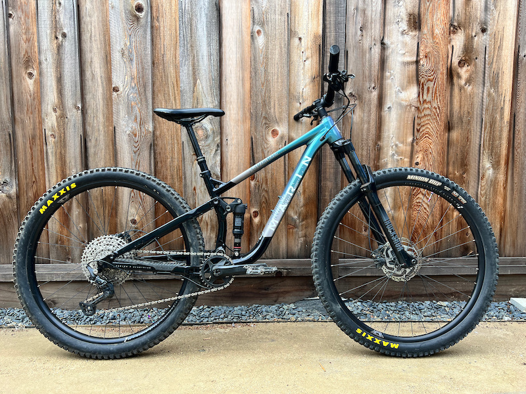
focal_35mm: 26
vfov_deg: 53.1
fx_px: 395
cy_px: 197
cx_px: 263
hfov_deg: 67.3
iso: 50
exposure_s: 1/526
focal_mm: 5.7
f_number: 1.5
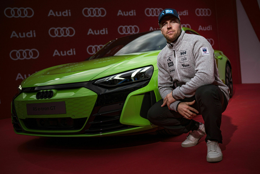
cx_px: 130
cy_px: 87
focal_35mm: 35
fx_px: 253
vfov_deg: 37.9
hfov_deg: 54.4
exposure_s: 1/1000
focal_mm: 35
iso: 100
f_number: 2
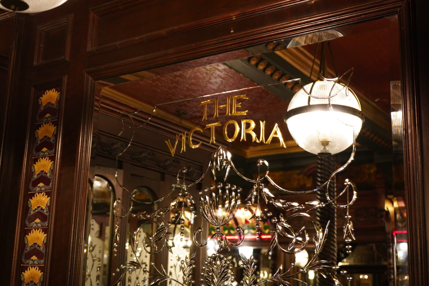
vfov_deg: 27.0
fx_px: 596
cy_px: 143
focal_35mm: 50
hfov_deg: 39.6
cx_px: 214
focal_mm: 50
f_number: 4.5
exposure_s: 1/60
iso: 4000
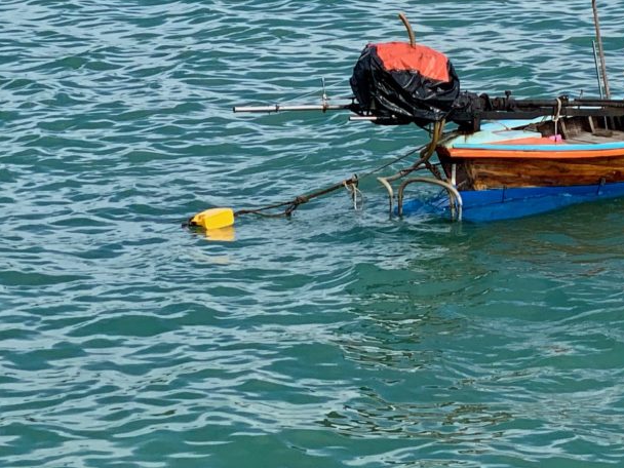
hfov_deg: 12.3
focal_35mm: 154
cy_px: -22
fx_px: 2776
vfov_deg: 9.6
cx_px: 889
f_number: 2.4
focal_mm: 6
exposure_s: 1/959
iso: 16
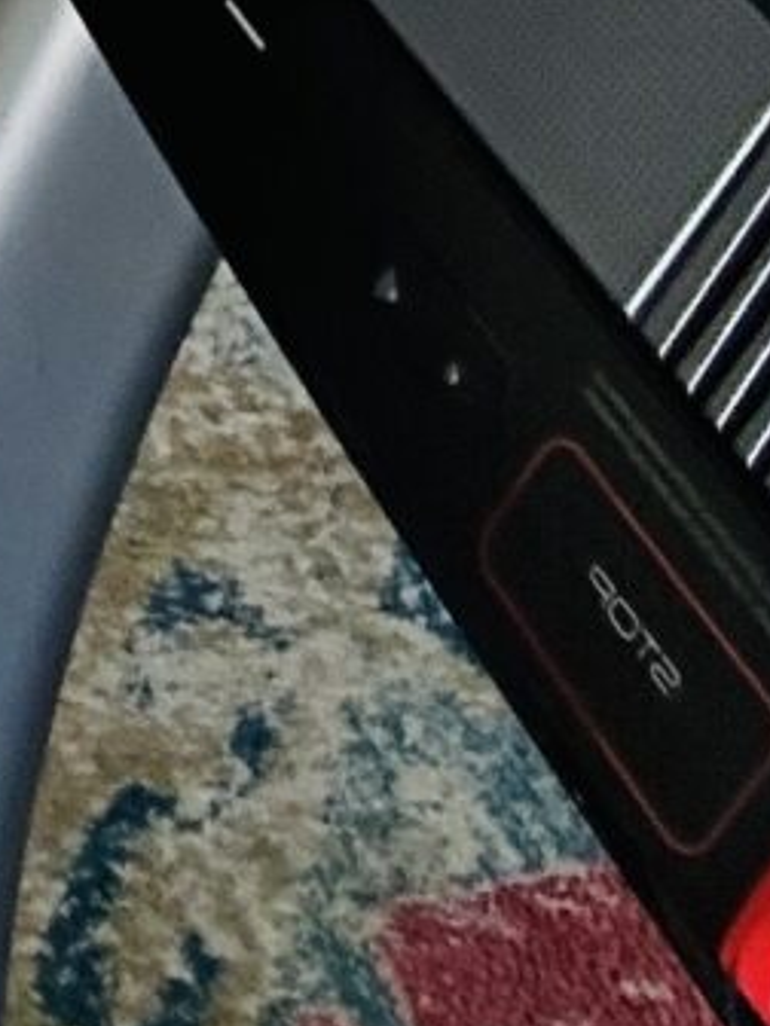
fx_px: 4152
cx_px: -1464
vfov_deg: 11.0
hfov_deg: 8.9
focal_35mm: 140
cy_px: -1692
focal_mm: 2.69
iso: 80
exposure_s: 1/118
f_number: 1.9
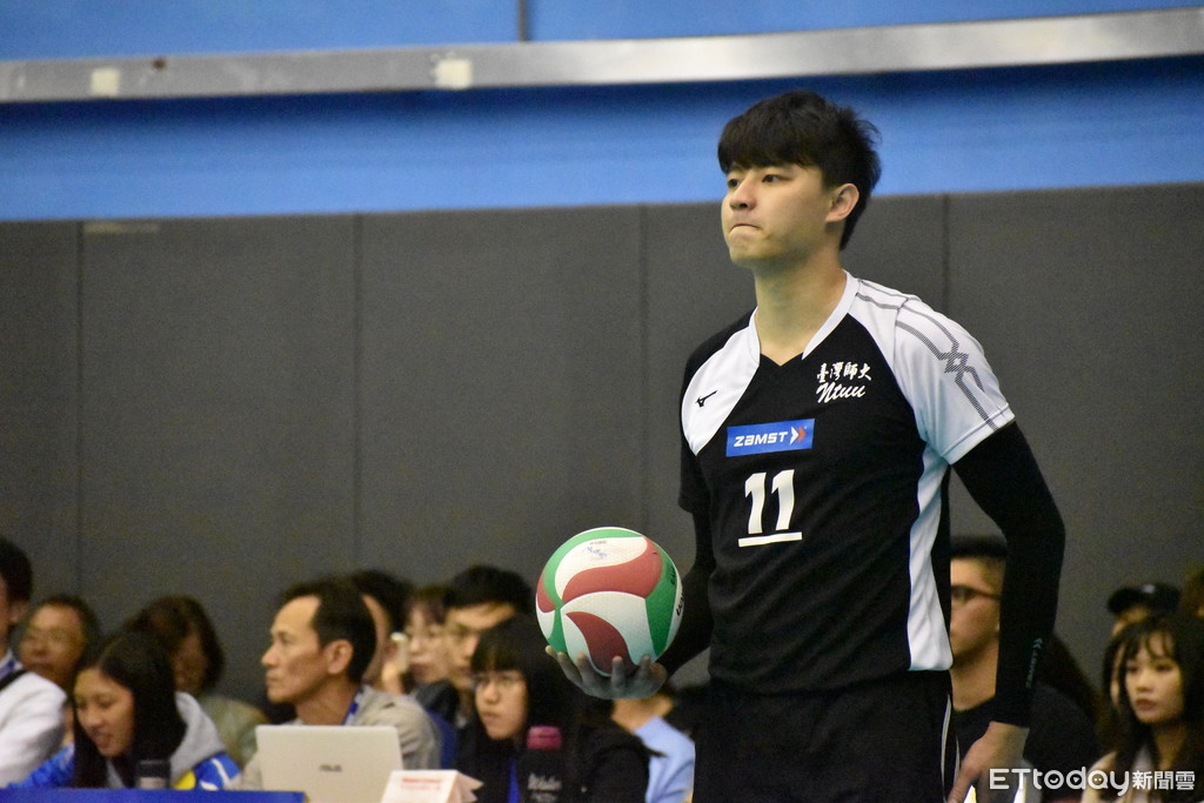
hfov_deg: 7.4
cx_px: 602
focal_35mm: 278
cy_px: 402
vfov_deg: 5.0
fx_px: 9282
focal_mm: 185
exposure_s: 1/1250
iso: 20000
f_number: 5.3
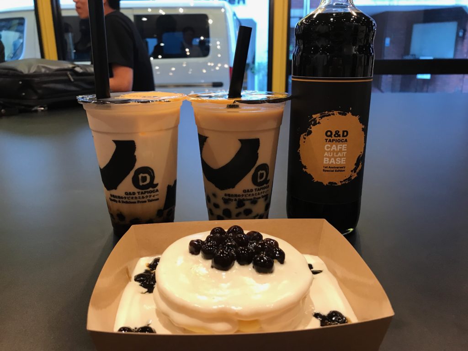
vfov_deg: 49.7
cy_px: 176
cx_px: 234
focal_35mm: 28
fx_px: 379
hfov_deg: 63.4
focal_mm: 3.99
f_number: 1.8
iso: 40
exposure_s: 1/30
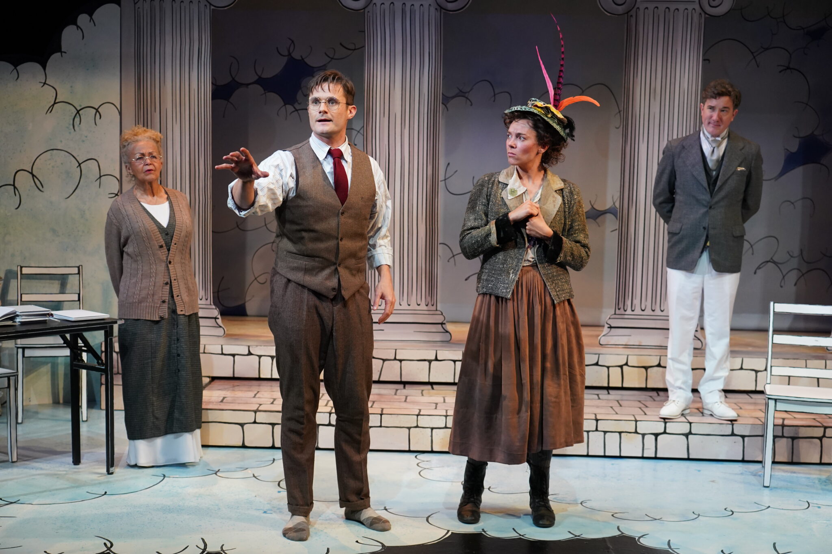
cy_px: 277
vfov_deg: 24.6
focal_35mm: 55
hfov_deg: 36.2
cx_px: 416
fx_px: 1271
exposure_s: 1/640
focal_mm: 55
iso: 2500
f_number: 4
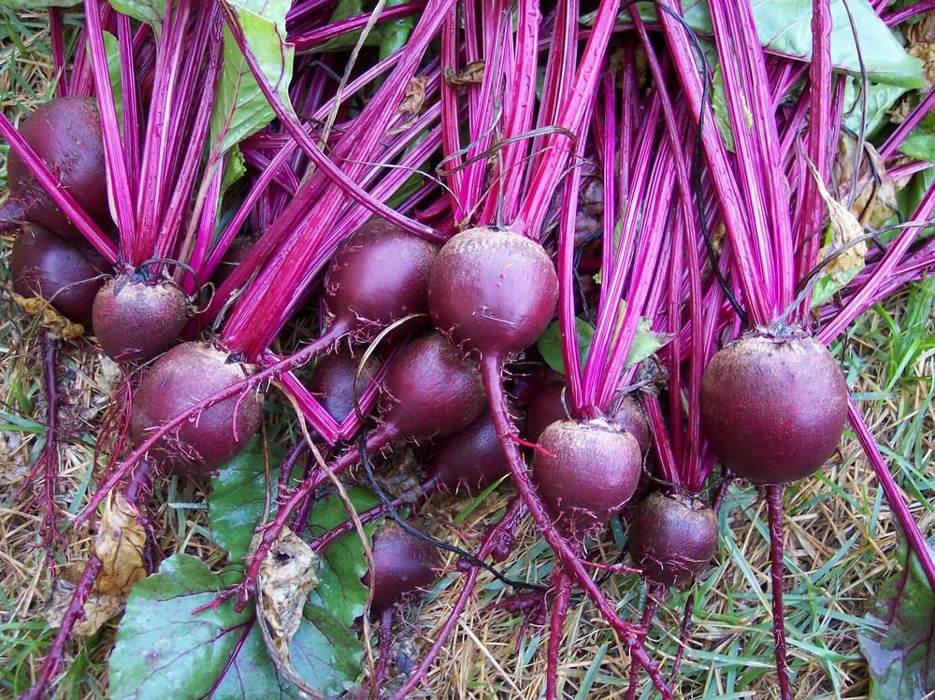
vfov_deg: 37.7
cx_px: 468
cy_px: 350
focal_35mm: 38
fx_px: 1026
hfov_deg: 49.0
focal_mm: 8
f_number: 2.8
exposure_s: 1/30
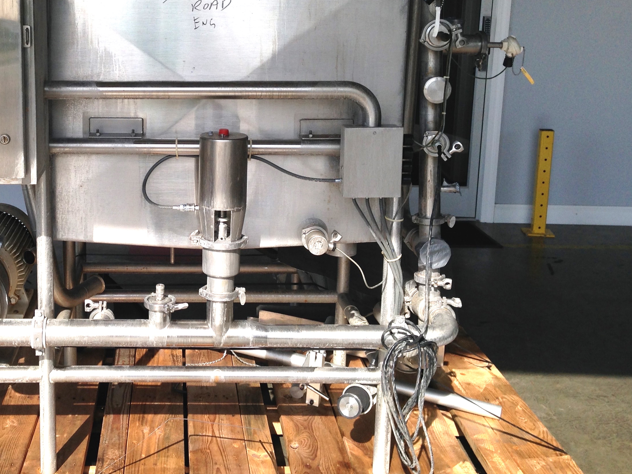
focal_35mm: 49
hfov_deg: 38.0
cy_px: 145
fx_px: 895
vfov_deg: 29.4
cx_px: 168
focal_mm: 4.12
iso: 50
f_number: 2.4
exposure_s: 1/1063
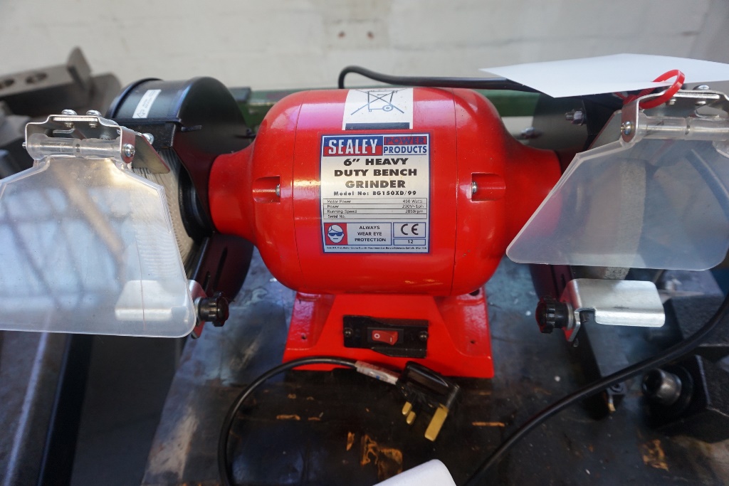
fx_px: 486
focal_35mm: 24
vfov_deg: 53.1
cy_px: 243
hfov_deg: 73.7
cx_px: 364
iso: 640
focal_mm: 16
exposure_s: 1/60
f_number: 4
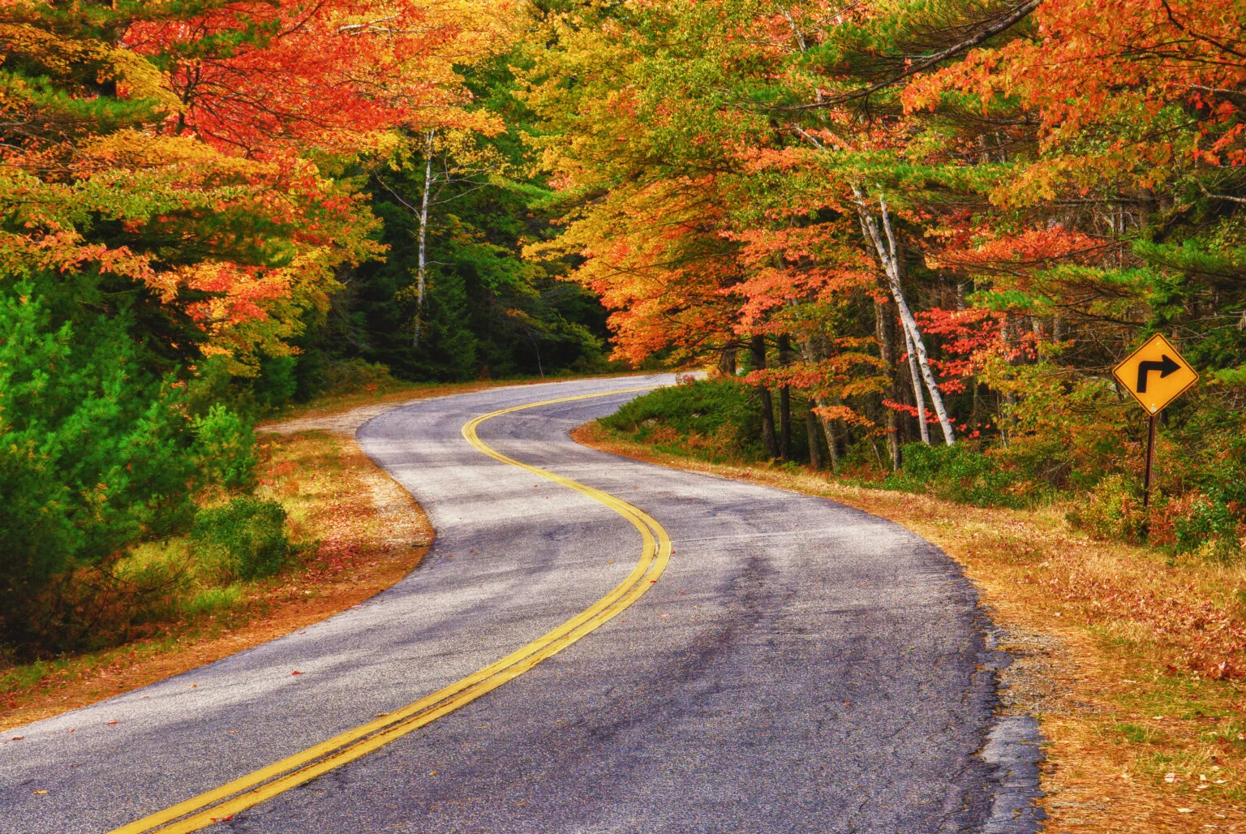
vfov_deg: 11.7
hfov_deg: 17.5
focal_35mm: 117
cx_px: 623
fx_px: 4054
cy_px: 417
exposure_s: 1/160
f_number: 10
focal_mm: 78
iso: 400
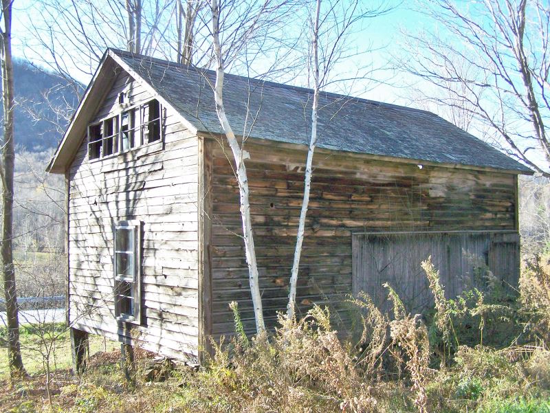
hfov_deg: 49.0
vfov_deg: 37.8
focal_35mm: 38
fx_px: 604
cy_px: 206
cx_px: 275
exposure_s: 1/500
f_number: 2.8
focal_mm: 6.3
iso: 160
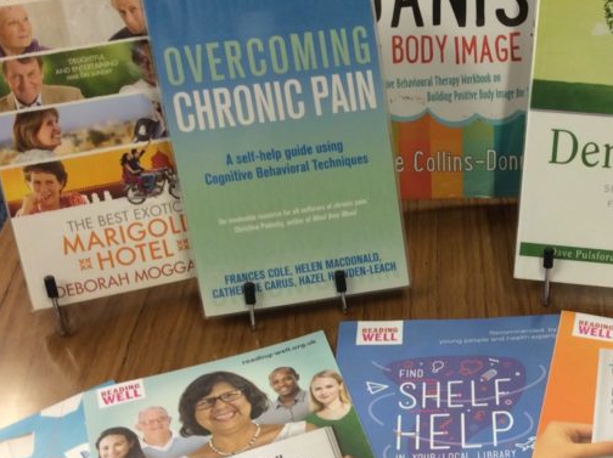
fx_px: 1150
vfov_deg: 22.5
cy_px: 286
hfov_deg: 29.2
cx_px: 489
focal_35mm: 65
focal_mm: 3.3
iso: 32
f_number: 2.4
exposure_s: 1/33
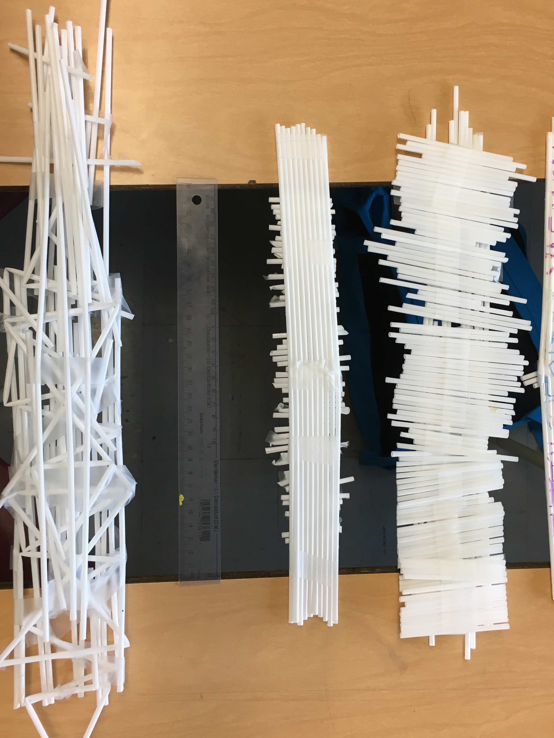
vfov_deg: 52.6
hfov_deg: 40.7
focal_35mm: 35
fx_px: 747
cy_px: 341
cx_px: 301
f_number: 2.2
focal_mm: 4.15
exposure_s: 1/30
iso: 50
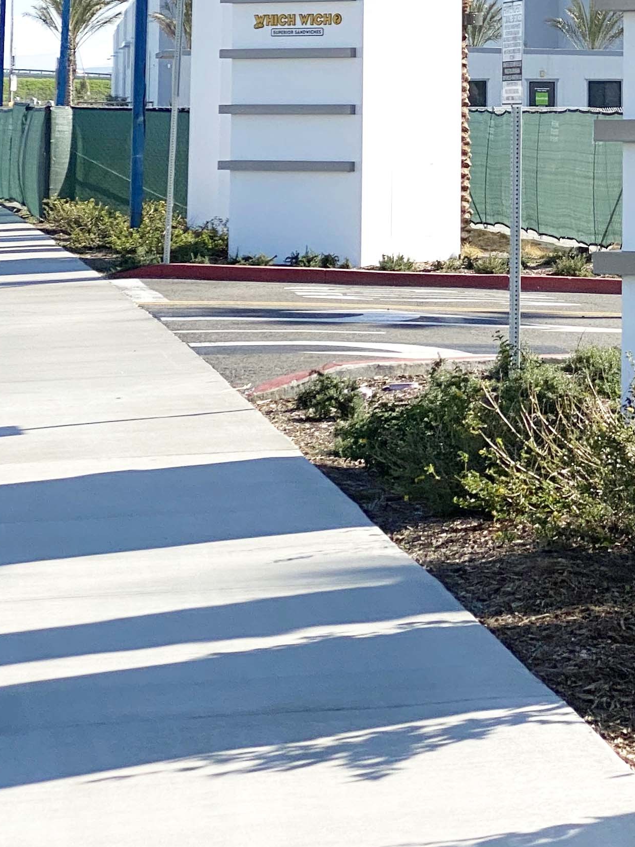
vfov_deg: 15.1
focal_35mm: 126
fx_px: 3082
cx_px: 714
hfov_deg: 11.6
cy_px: -163
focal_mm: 6
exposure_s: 1/1712
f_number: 2
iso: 20
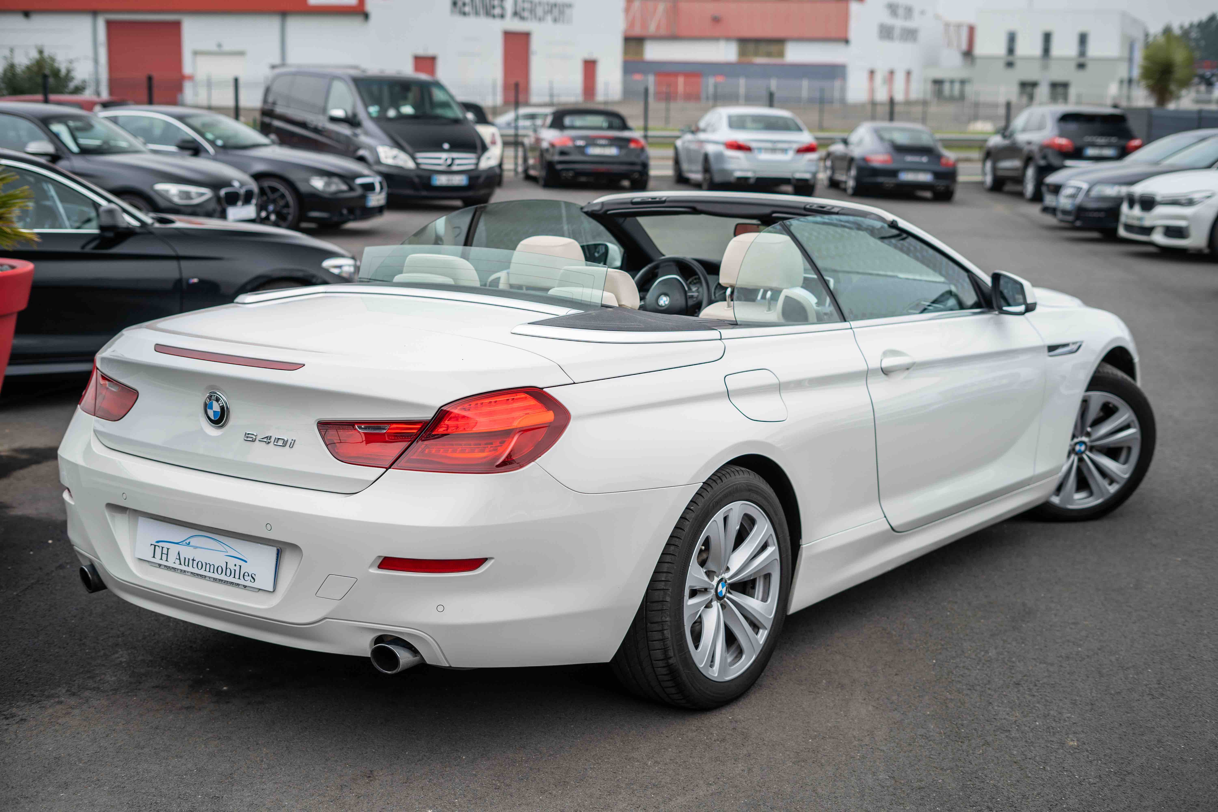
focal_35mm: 50
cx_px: 609
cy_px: 406
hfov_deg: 39.6
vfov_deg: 27.0
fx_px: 1692
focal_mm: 50
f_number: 3.2
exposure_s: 1/125
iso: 100
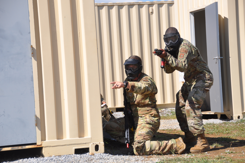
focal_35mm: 135
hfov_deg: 15.2
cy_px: 82
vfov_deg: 10.1
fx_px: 918
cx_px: 122
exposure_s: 1/800
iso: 200
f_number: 7.1
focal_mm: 90
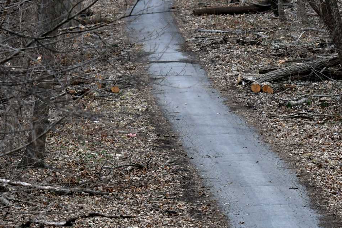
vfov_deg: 3.2
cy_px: 75
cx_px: 205
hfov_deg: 4.7
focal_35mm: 435
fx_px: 4132
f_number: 4
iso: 640
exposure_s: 1/2500
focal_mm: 135
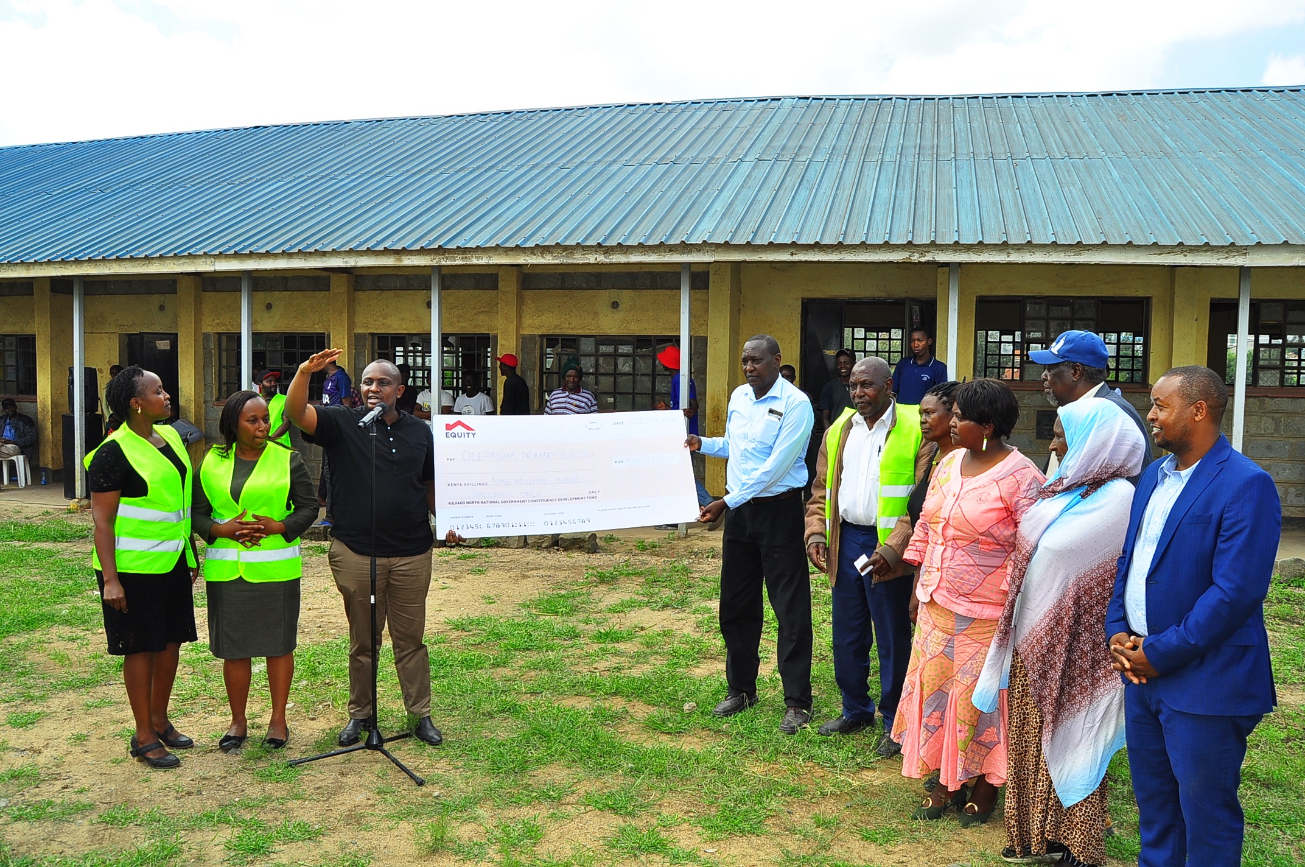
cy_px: 434
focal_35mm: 27
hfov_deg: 67.4
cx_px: 652
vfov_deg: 47.8
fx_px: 978
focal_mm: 18
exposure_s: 1/180
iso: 200
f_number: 6.7
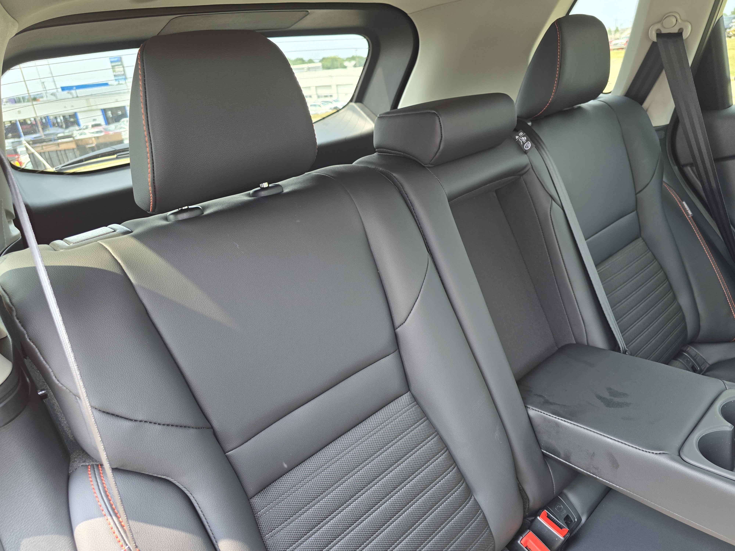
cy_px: 276
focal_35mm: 23
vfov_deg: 58.9
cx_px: 368
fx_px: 488
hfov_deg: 73.9
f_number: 1.7
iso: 100
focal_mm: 6.3
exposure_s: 1/180
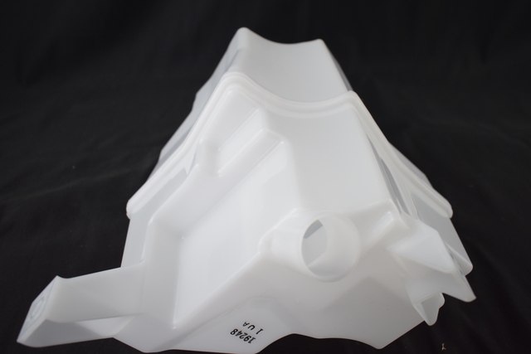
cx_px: 266
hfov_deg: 53.1
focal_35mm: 36
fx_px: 531
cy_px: 177
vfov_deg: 36.9
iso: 720
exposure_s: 1/60
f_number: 4
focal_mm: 24
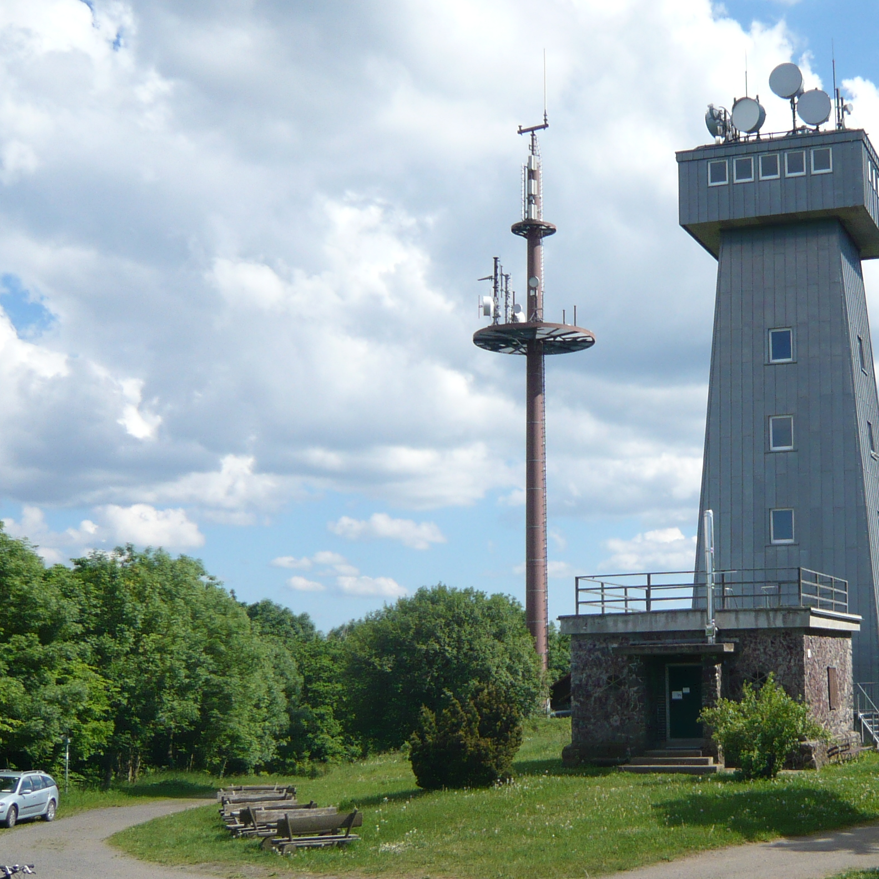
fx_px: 1379
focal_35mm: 48
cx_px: 715
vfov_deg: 35.3
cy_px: 498
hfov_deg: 34.2
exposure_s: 1/160
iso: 100
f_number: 8
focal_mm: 4.6
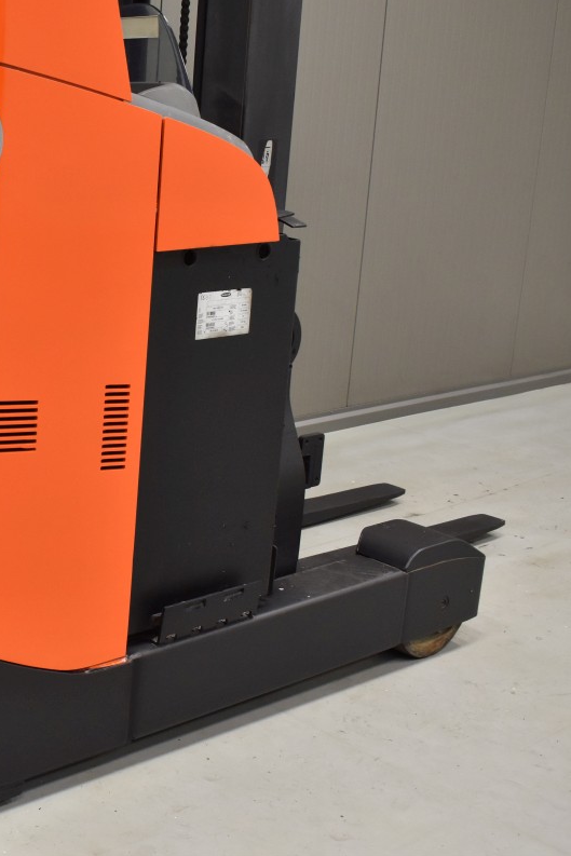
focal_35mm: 57
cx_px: -67
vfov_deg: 35.2
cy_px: 426
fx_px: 1350
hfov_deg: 22.5
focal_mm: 25
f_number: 5.6
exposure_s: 1/30
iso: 1000
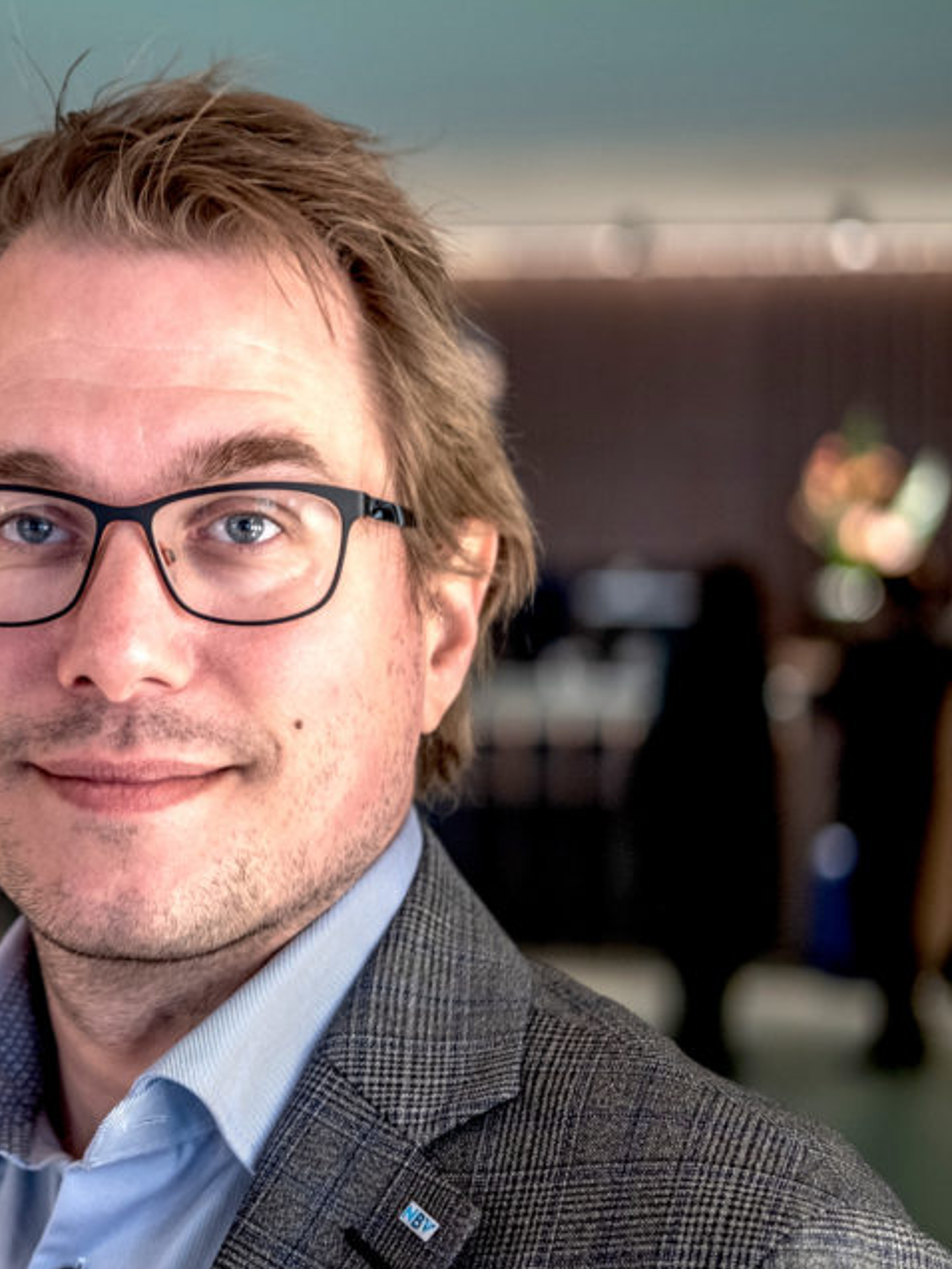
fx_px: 3519
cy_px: 634
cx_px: -68
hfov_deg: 15.1
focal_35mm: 96
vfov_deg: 20.4
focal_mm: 35
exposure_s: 1/25
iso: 400
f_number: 2
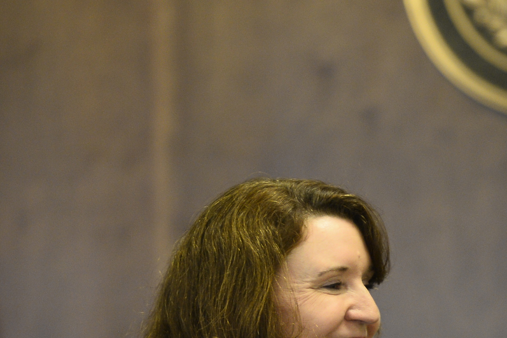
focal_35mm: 502
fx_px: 7068
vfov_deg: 2.7
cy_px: 402
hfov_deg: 4.1
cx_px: 457
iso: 1250
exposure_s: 1/160
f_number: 2.8
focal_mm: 200
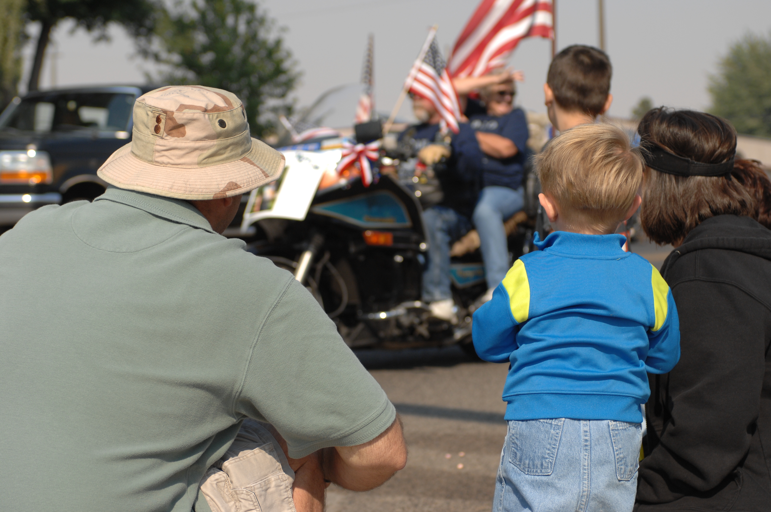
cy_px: 256
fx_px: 1604
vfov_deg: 18.1
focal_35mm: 75
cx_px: 386
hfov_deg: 27.0
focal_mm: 50
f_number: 4
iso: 200
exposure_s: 1/2000
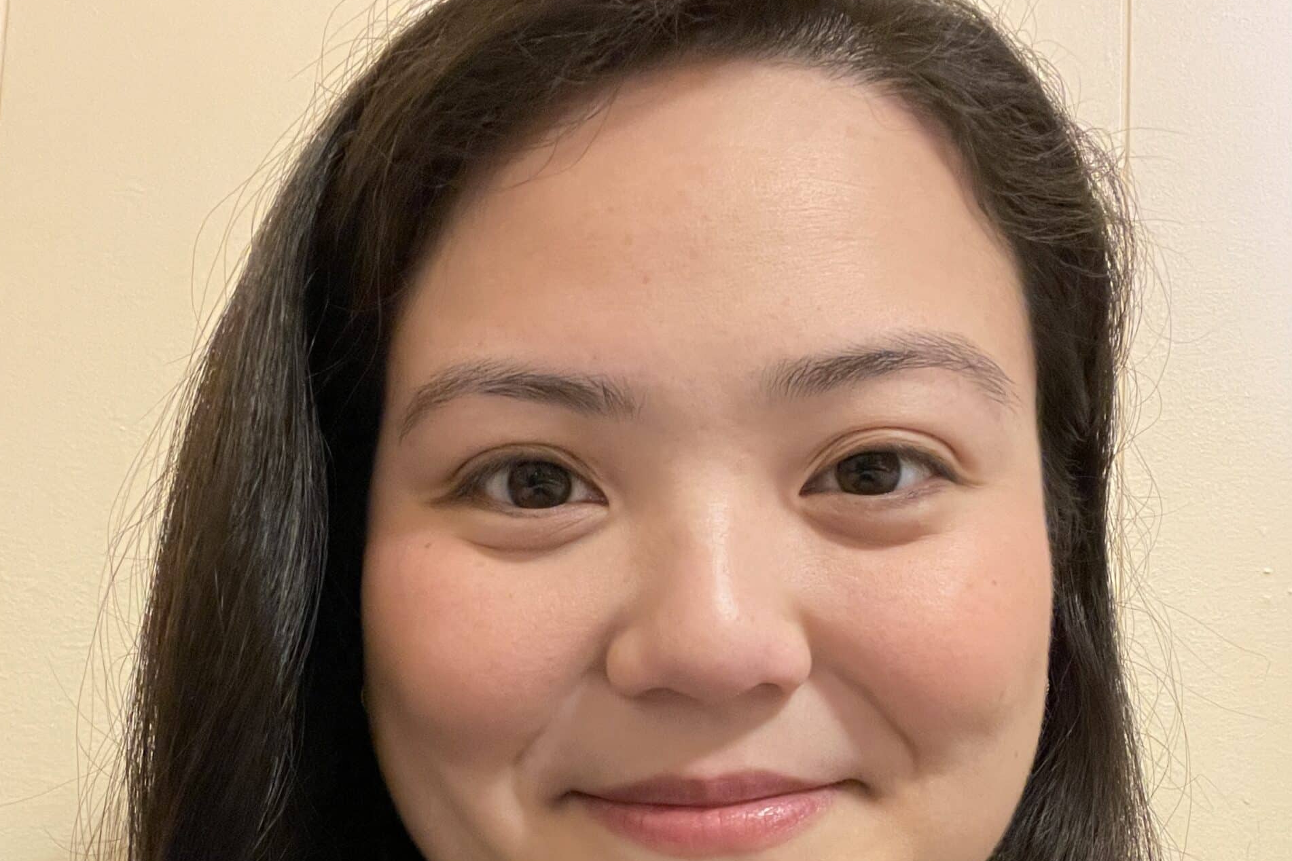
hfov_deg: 46.4
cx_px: 647
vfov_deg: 30.2
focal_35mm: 42
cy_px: 805
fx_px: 1507
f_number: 2.2
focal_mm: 2.71
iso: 500
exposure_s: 1/30
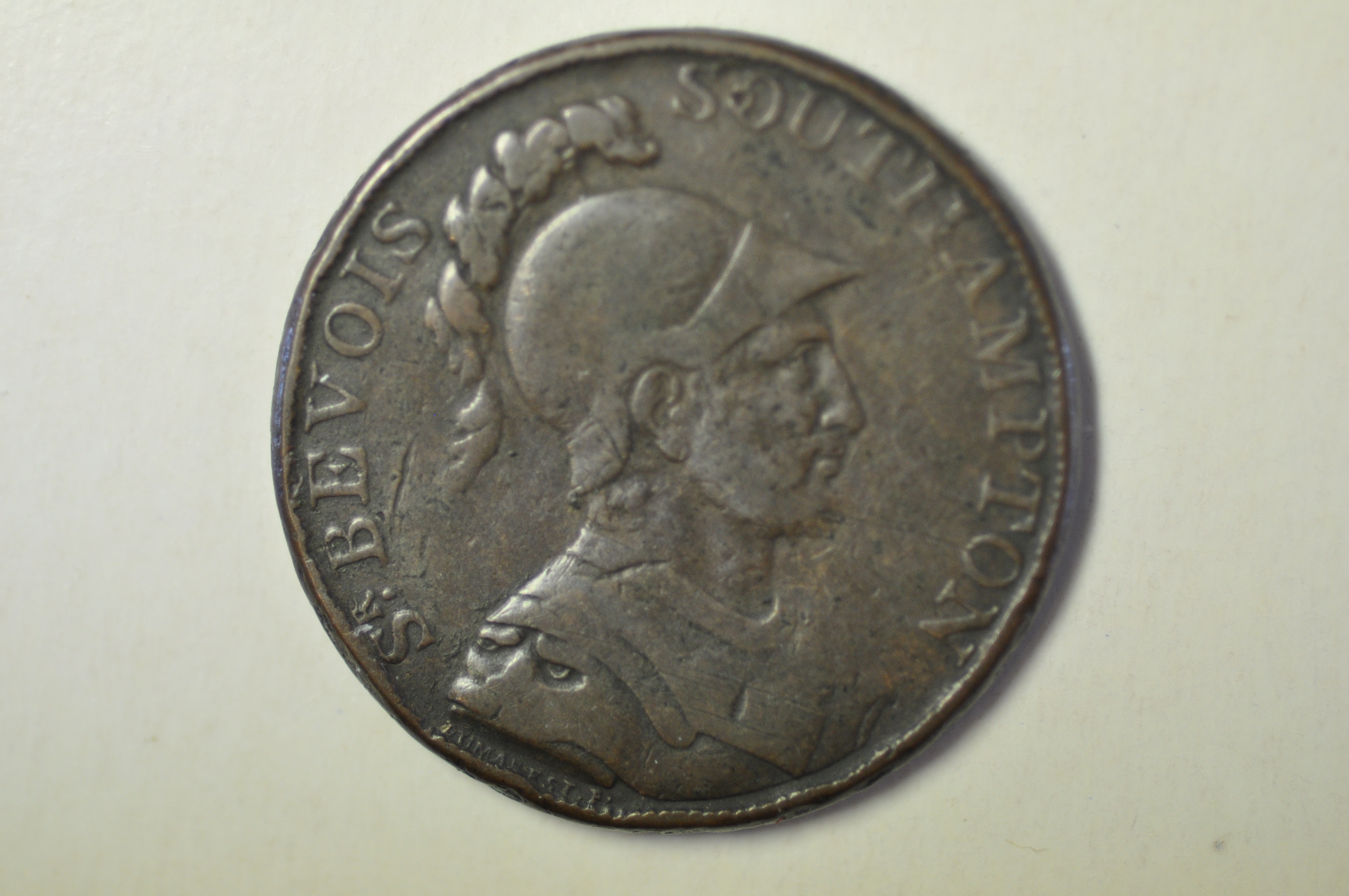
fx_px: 3368
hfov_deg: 22.6
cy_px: 448
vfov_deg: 15.2
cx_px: 674
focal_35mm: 90
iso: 720
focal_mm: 60
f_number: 4
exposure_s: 1/250
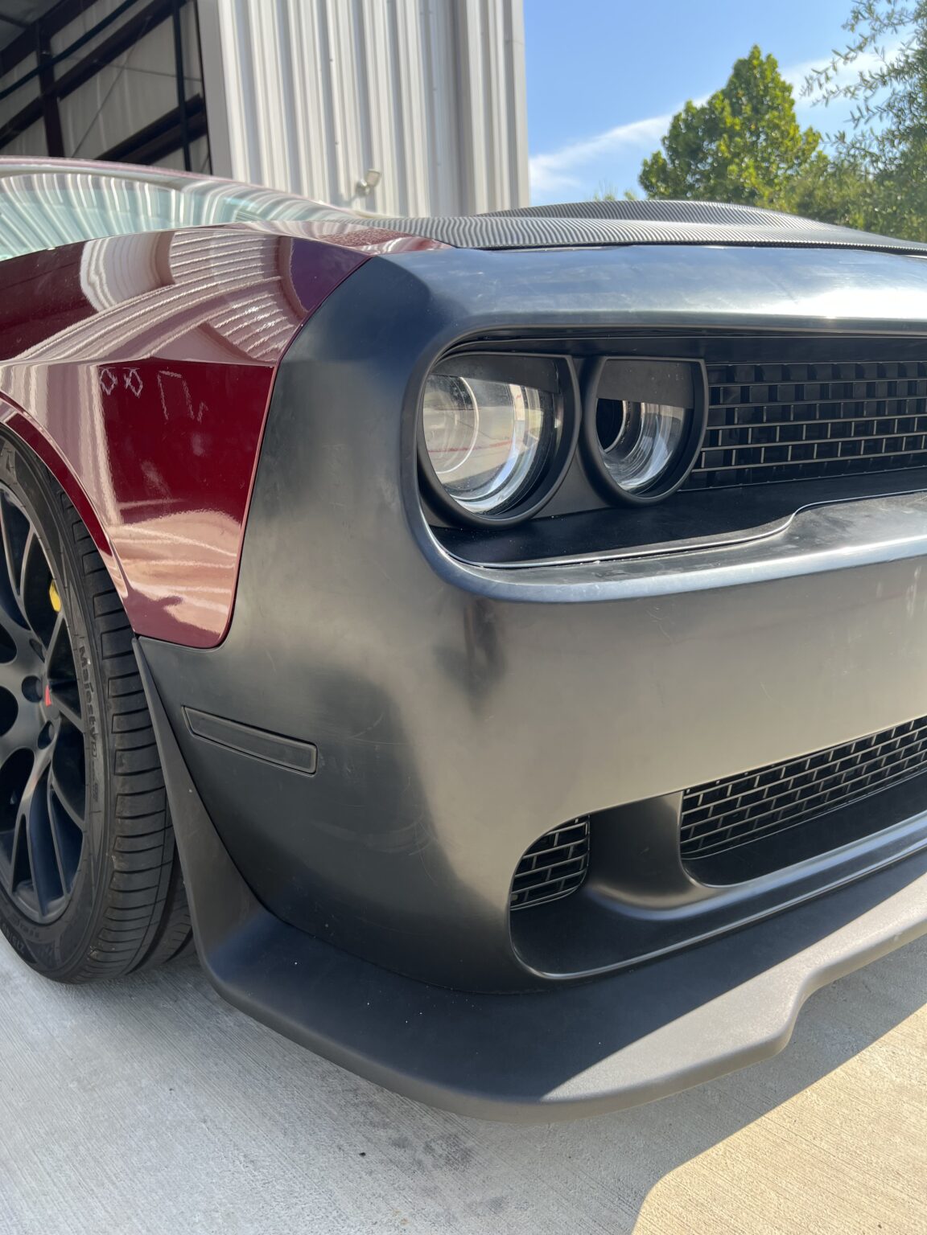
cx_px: 464
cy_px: 618
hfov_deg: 53.1
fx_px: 928
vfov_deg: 67.3
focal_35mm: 26
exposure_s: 1/827
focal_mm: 5.7
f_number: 1.5
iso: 50
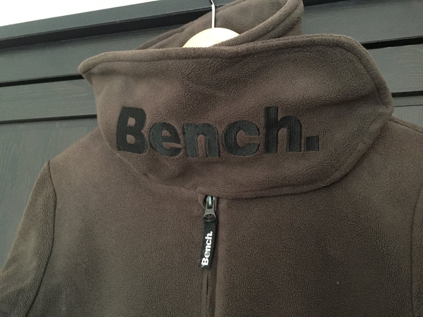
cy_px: 158
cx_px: 212
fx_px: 354
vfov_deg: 48.2
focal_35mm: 29
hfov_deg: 61.7
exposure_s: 1/17
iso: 500
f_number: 2.2
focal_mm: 4.15
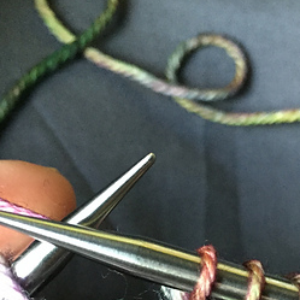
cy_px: 302
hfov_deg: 25.8
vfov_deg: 24.8
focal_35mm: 66
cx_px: 222
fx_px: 647
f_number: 2.2
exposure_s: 1/30
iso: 250
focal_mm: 4.15
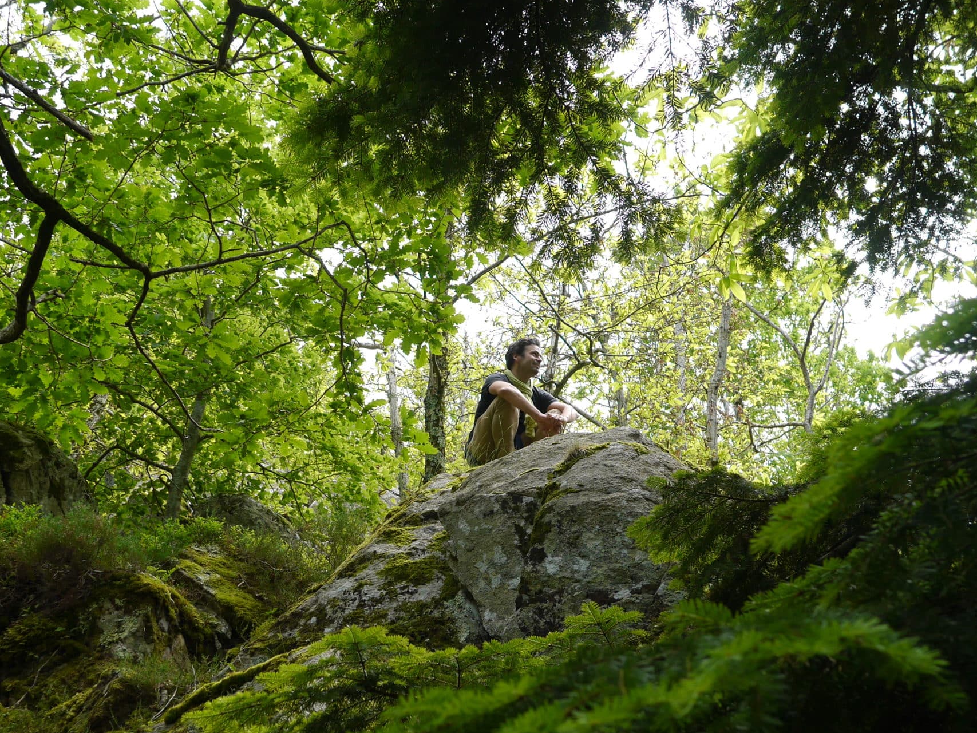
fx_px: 1186
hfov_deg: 44.8
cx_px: 513
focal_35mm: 42
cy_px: 452
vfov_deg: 34.2
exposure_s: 1/200
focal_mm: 14
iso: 160
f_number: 4.5
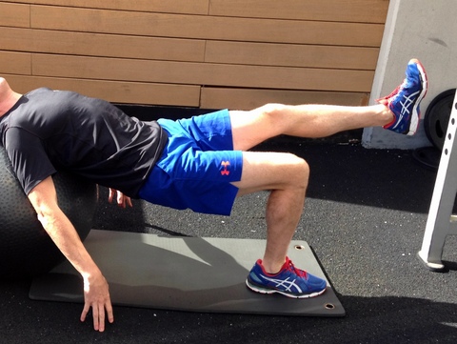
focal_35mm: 38
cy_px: 172
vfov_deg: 37.8
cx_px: 228
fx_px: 502
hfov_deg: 48.9
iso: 50
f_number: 2.4
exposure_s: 1/251
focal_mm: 4.12
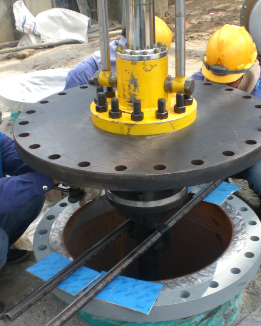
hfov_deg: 30.2
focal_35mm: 50
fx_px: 483
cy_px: 163
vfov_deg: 37.3
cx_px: 151
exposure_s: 1/250
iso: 50
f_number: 3.1
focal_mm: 6.3
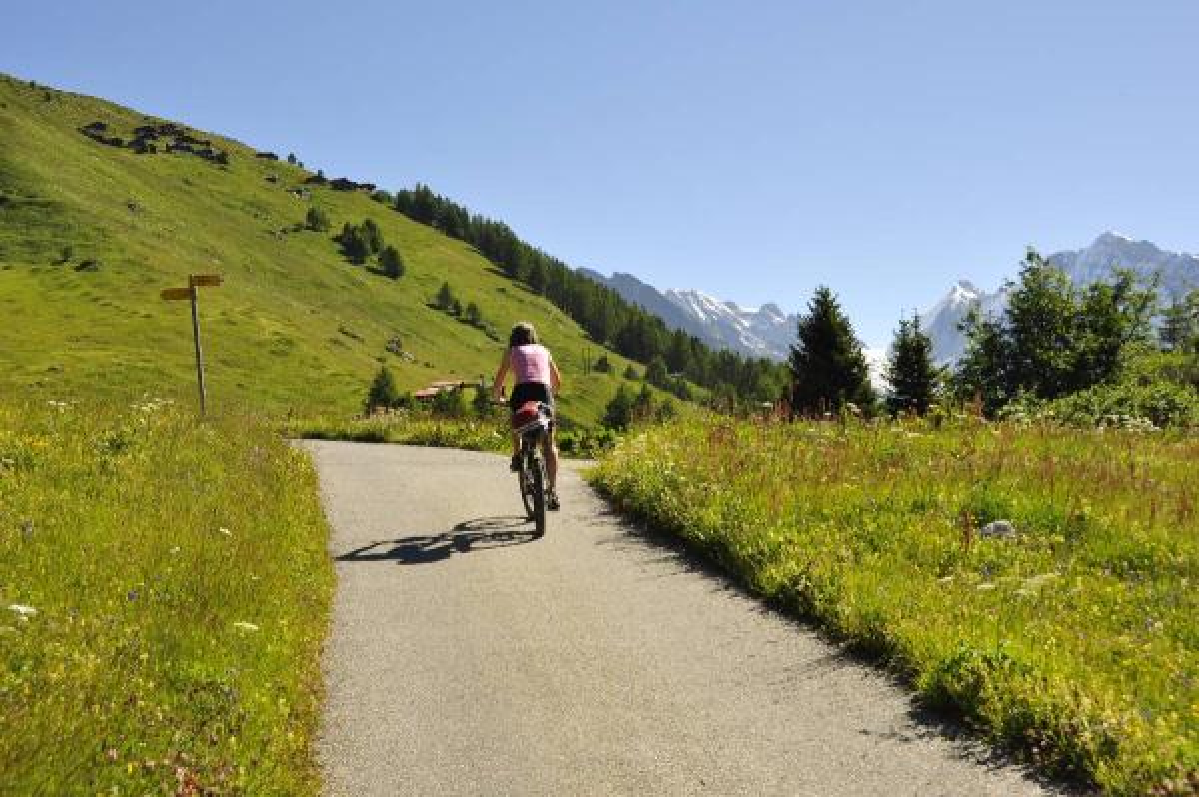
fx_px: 1547
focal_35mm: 46
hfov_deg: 42.4
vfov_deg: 28.9
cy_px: 398
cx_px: 600
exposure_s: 1/320
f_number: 9
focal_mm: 31
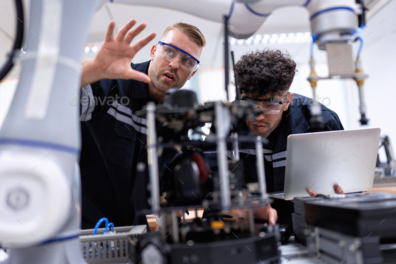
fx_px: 385
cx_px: 198
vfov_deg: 37.8
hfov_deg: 54.4
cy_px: 132
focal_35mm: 35
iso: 1000
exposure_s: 1/640
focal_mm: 35
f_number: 1.4
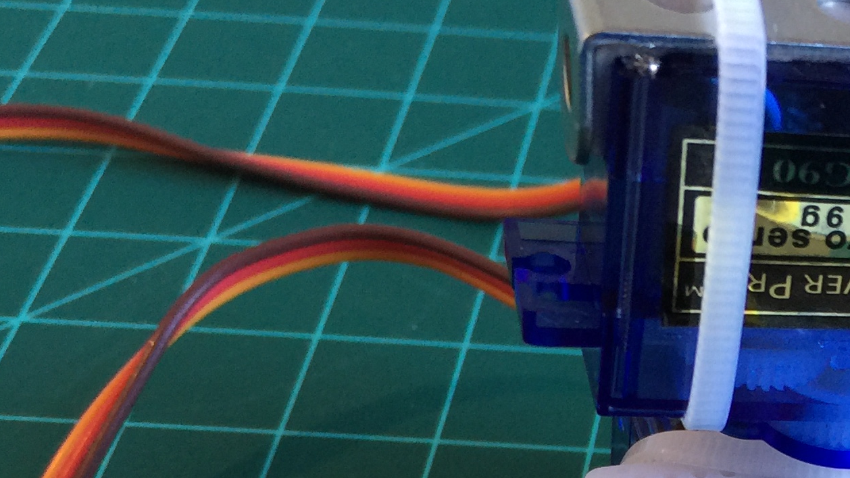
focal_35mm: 82
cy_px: 705
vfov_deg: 13.9
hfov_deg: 23.3
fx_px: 1848
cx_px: 1062
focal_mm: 4.15
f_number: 2.2
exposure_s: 1/33
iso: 50
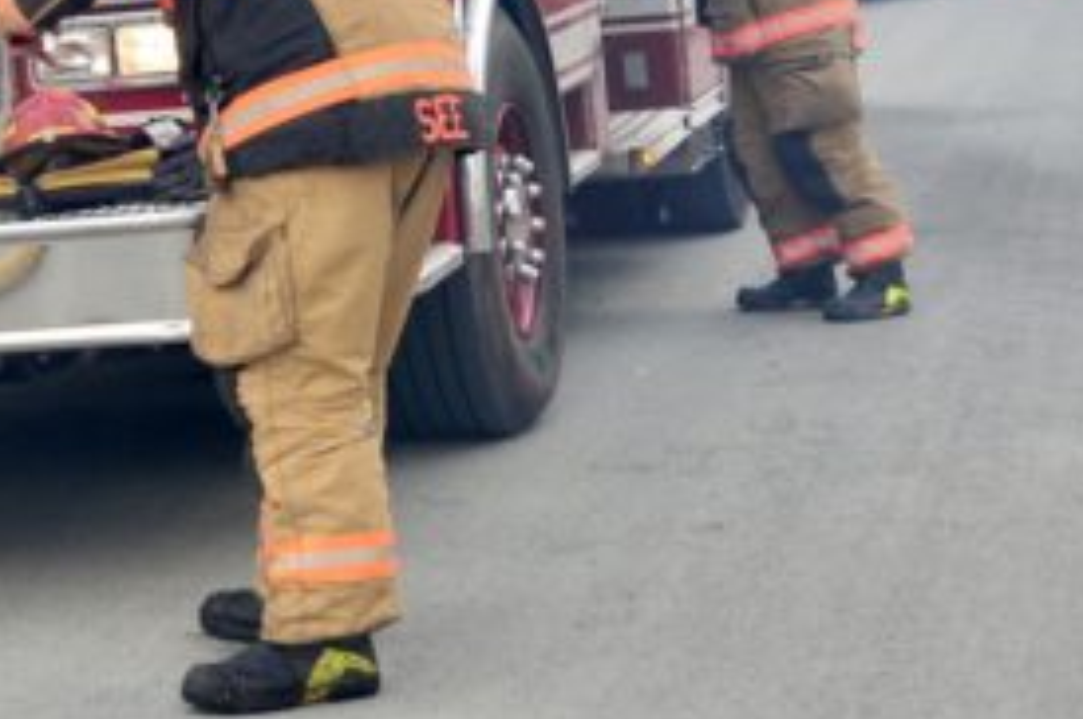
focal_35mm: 132
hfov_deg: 15.5
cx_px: 283
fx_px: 3966
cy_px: -205
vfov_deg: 10.2
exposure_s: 1/250
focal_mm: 32
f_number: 4
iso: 200
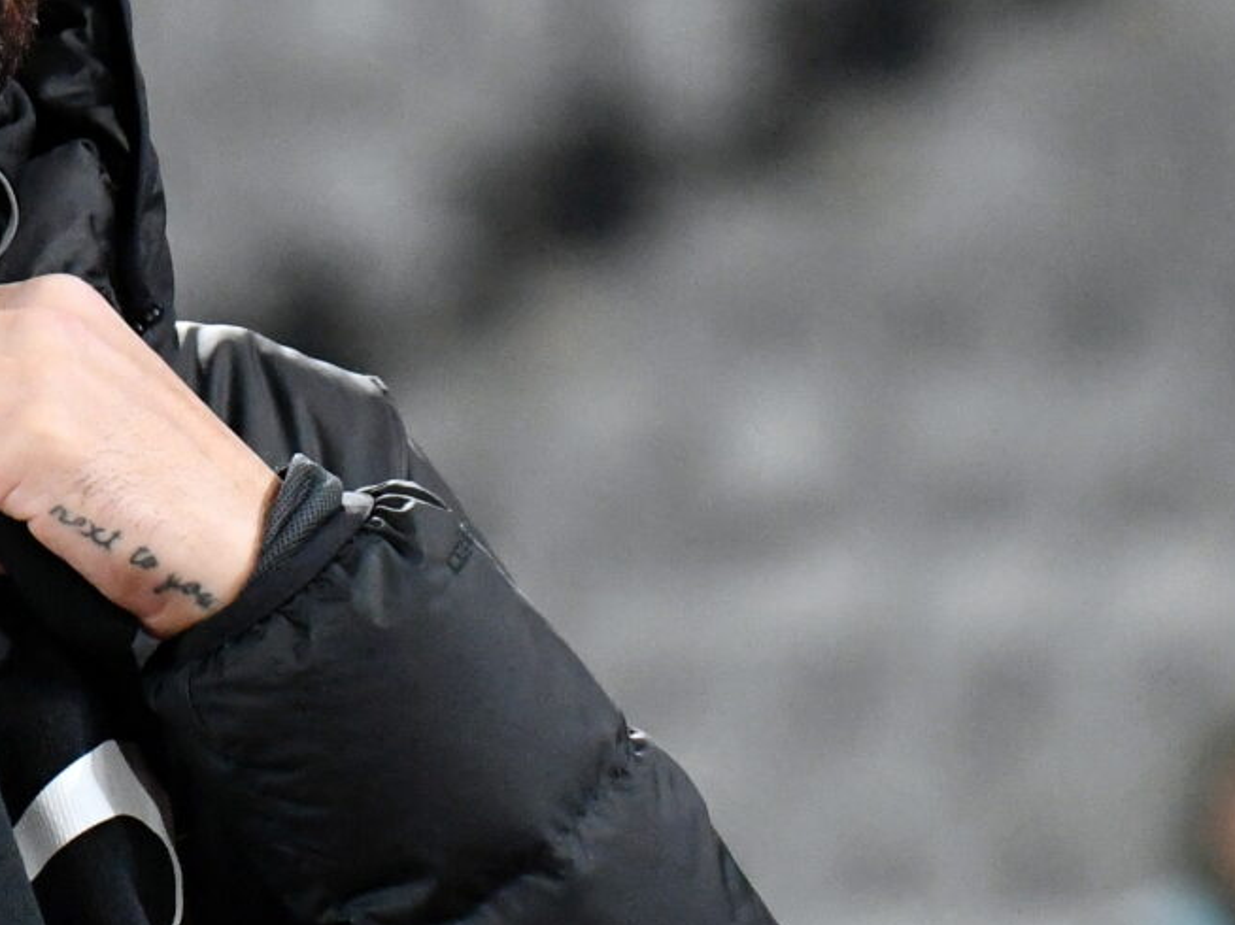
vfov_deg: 1.8
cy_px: 114
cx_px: -281
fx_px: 29205
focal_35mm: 819
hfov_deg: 2.4
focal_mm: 145
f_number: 2.8
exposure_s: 1/800
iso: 3200
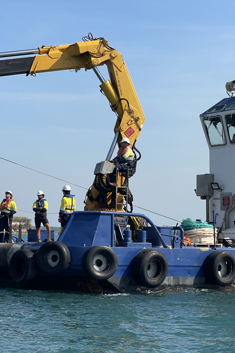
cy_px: 177
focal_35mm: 89
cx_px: 40
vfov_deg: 22.9
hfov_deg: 15.2
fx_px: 872
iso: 20
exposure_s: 1/1357
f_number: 2.2
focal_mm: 7.5
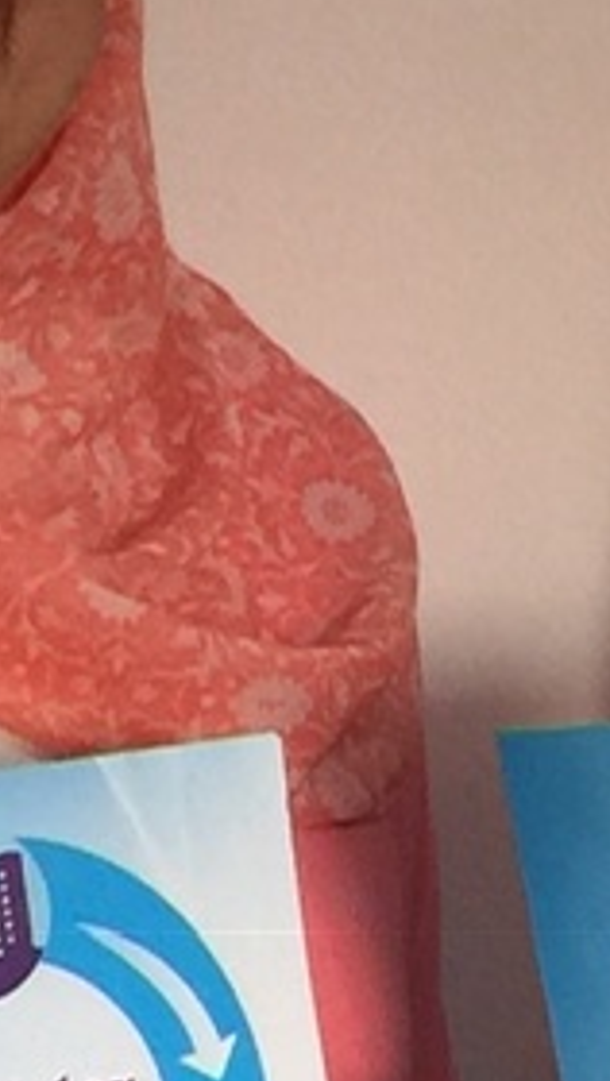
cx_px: 587
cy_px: 1328
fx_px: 6626
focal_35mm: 231
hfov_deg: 5.3
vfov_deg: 9.2
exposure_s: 1/33
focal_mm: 4.15
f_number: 2.2
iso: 50
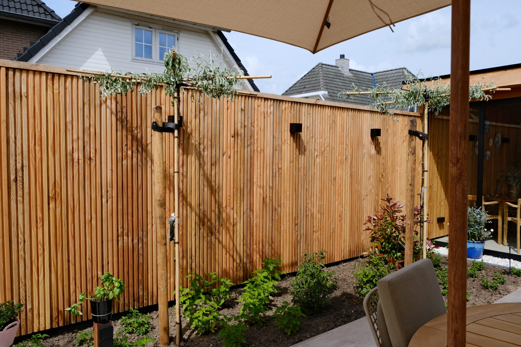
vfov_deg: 47.9
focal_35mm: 27
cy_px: 174
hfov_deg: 67.4
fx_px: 391
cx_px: 260
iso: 320
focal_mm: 18
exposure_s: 1/1100
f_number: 5.6
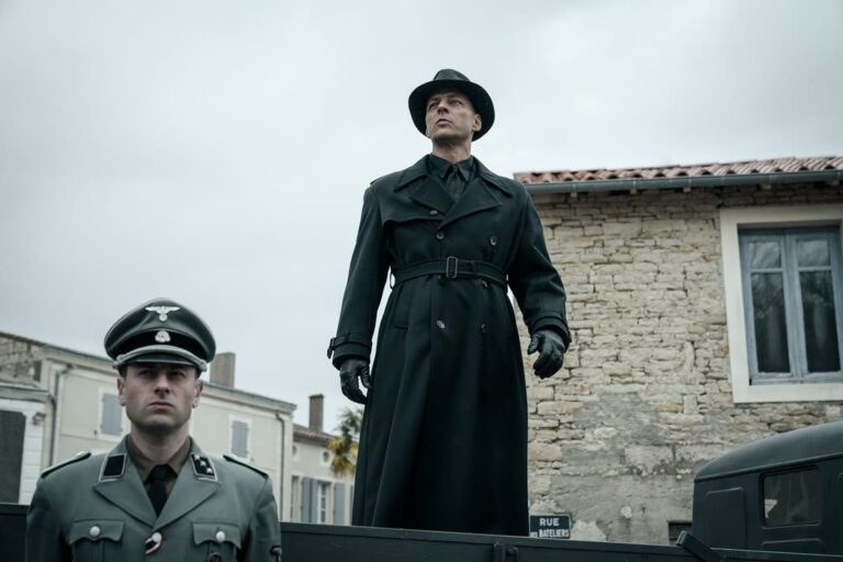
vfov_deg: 27.0
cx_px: 422
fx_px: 1171
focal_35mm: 50
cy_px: 281
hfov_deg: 39.6
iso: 500
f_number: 4
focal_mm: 50
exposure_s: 1/1000
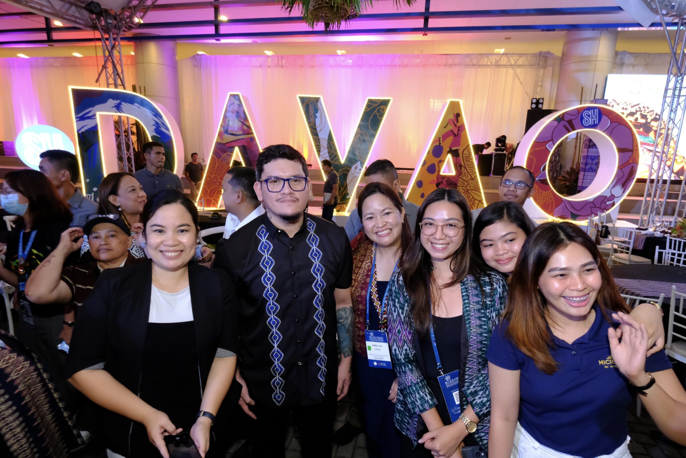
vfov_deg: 70.5
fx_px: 324
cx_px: 343
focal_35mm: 17
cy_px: 229
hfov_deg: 93.2
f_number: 4
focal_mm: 11
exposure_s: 1/100
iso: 3200
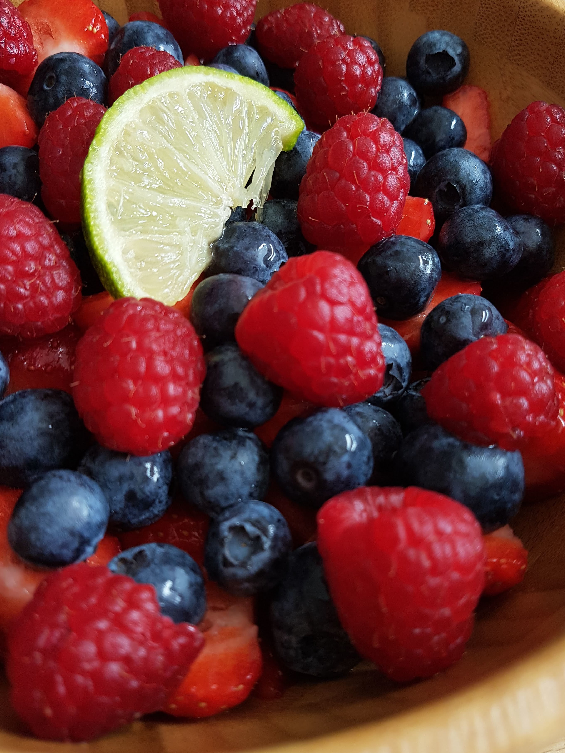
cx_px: 288
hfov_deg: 48.2
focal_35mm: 29
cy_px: 382
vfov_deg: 61.7
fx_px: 631
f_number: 1.7
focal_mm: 4.2
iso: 40
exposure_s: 1/166
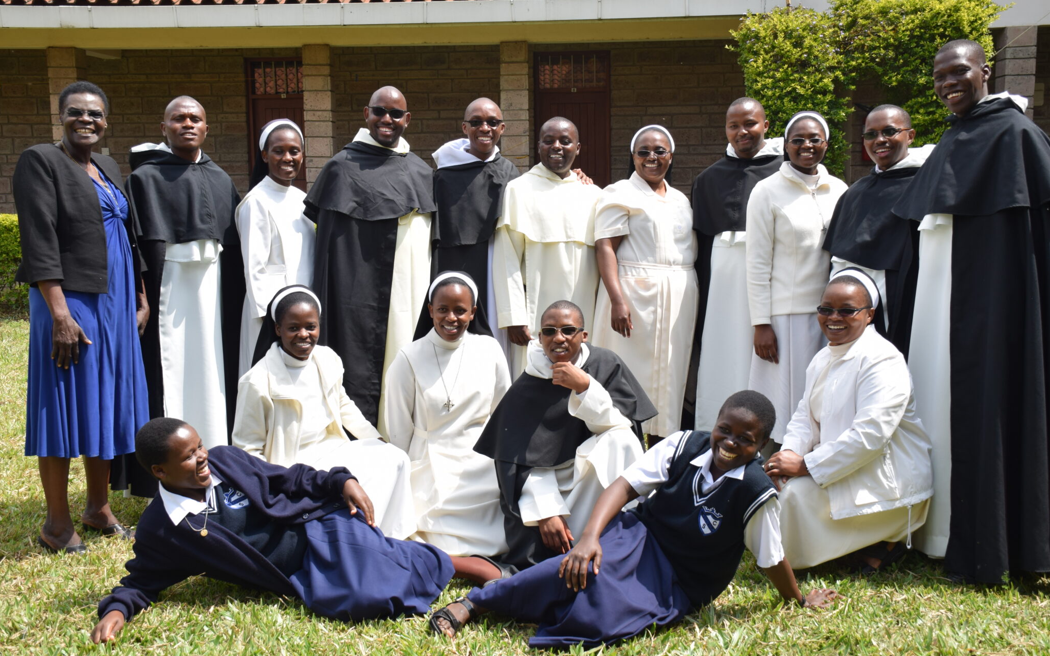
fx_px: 1316
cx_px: 525
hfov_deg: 43.5
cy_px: 310
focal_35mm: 46
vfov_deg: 28.0
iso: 200
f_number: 7.1
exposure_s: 1/320
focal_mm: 30
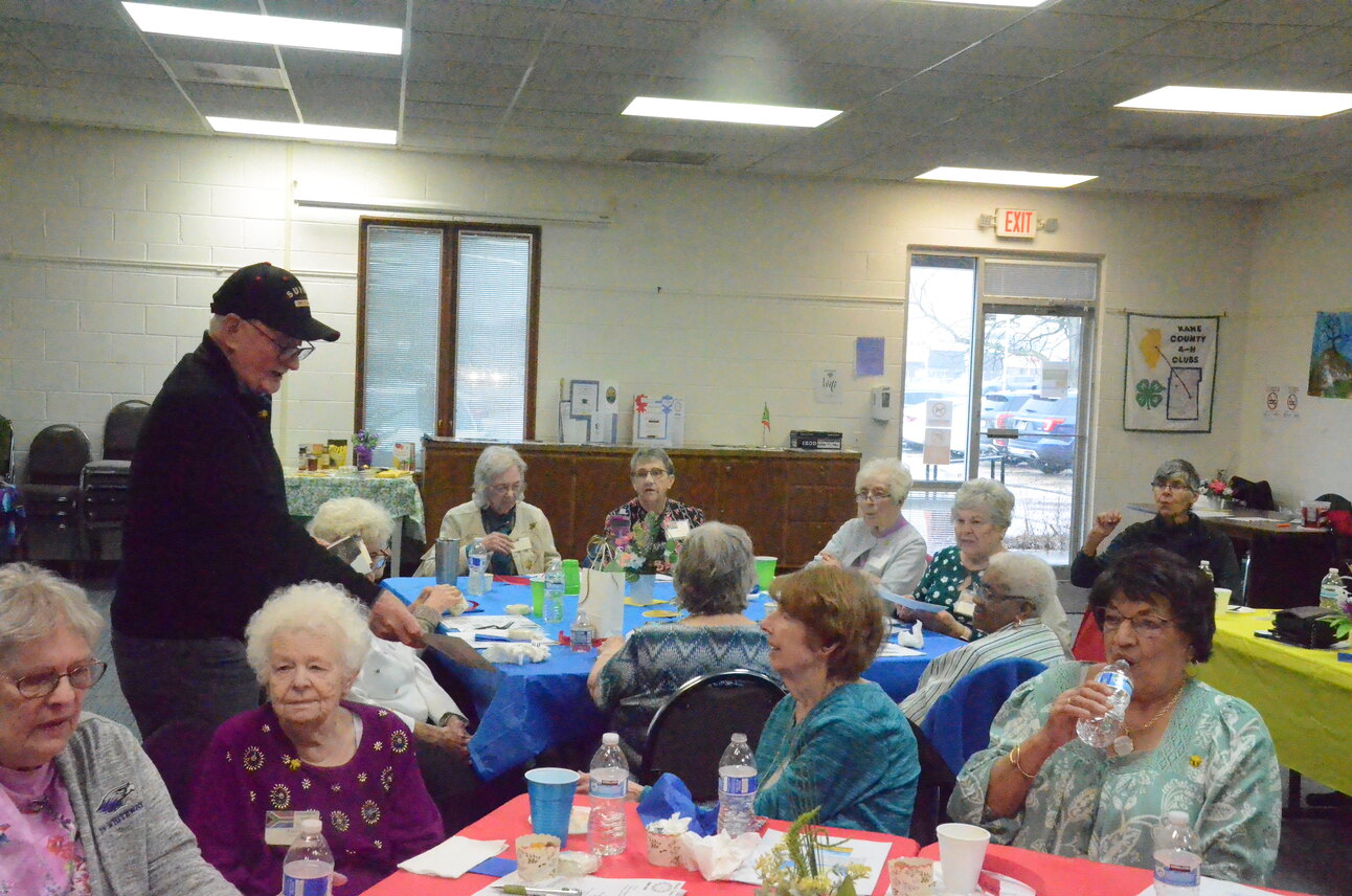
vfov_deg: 34.1
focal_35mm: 39
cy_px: 448
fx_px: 1462
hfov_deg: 49.6
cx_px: 676
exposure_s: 1/400
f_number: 10
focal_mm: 26
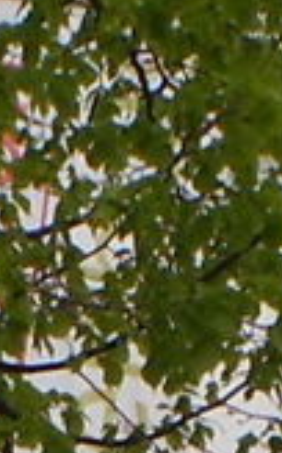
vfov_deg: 5.5
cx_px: -348
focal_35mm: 373
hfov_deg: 3.5
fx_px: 4603
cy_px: 989
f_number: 4.6
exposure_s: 1/640
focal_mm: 6.3
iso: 64
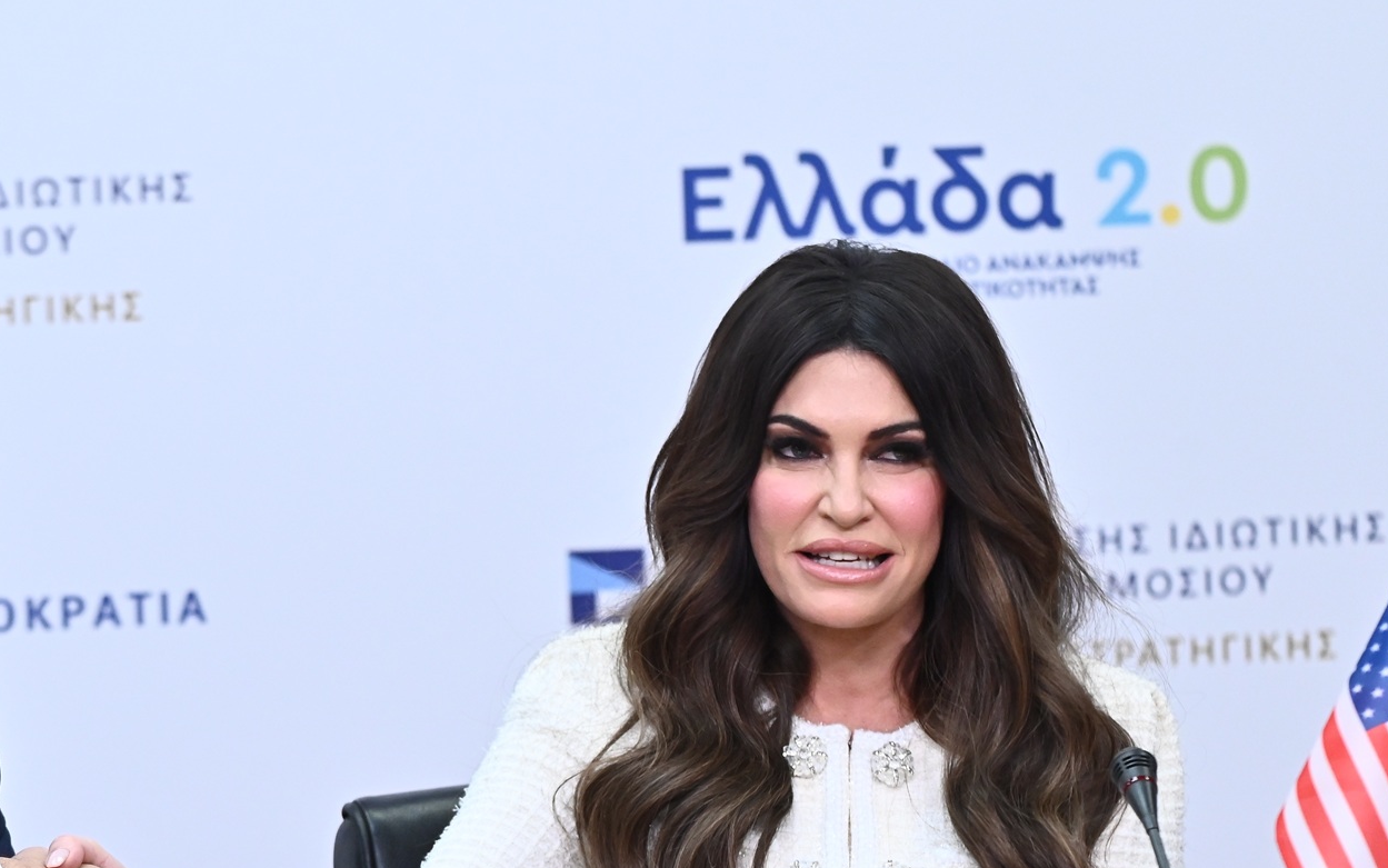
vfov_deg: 3.5
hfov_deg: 5.6
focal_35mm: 375
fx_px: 14187
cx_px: 344
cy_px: 641
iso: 2800
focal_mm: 230
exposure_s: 1/250
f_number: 5.6
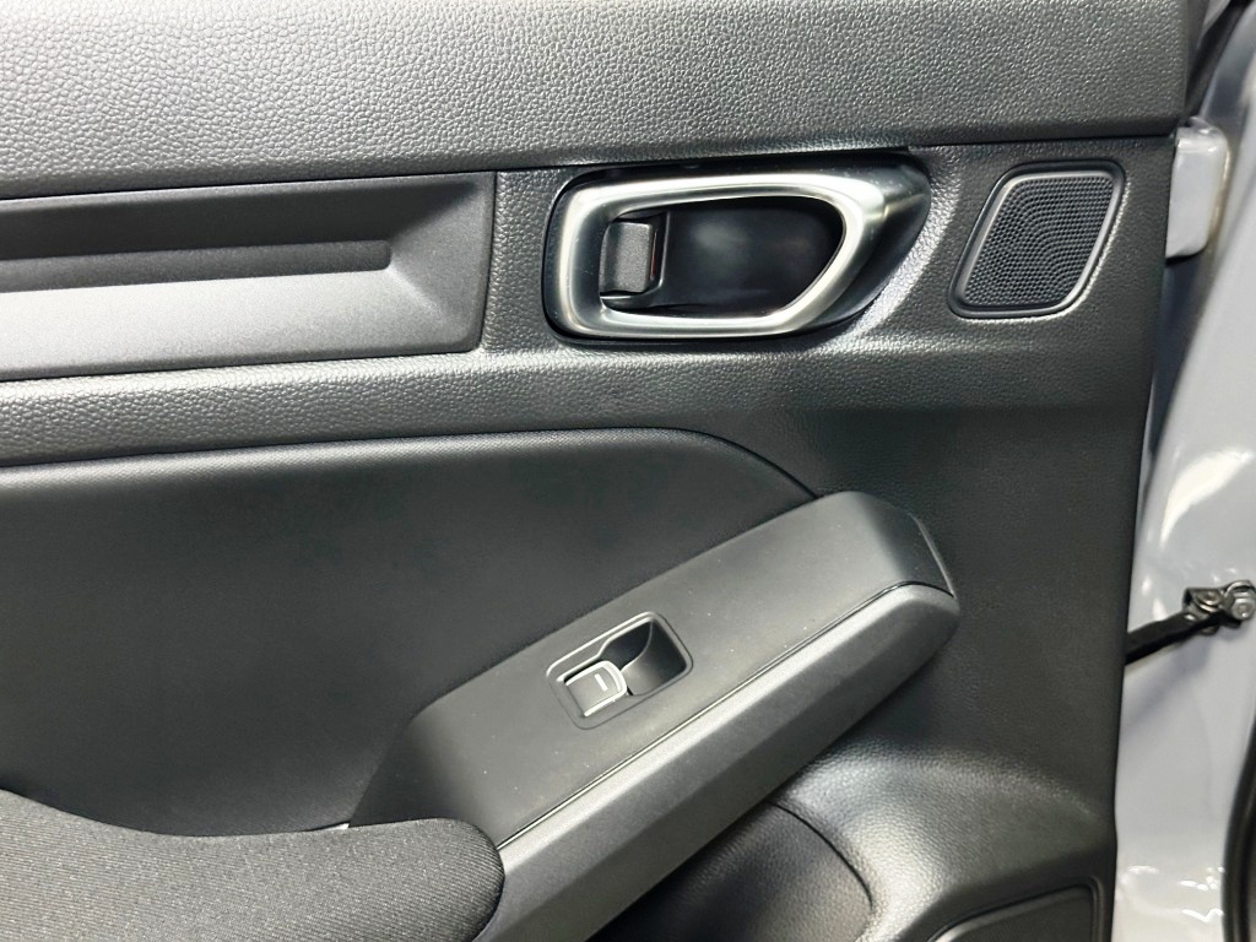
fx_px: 1742
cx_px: 628
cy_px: 471
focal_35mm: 48
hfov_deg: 39.7
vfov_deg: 30.3
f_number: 1.78
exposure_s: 1/30
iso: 640
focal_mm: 6.86
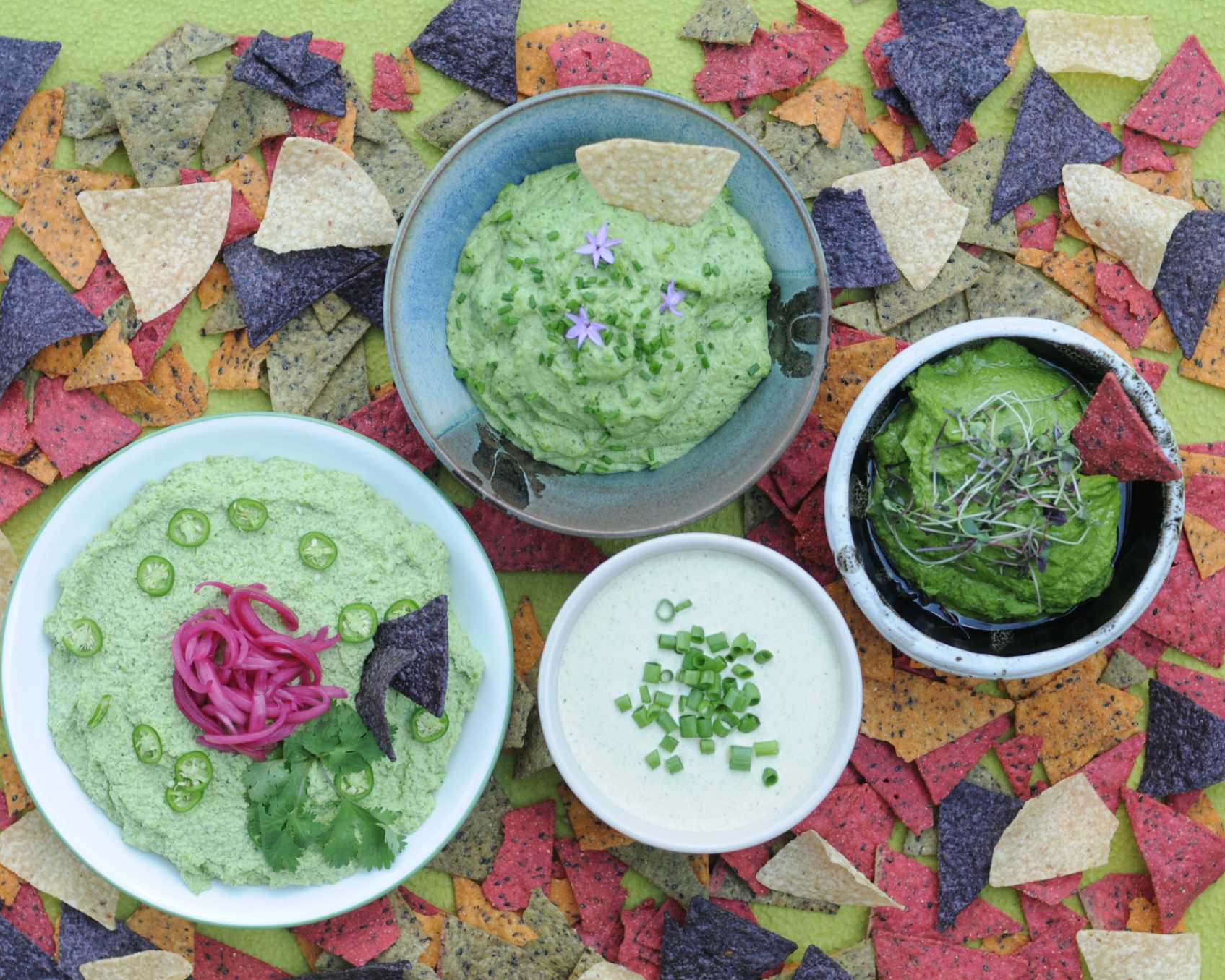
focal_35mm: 85
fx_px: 3082
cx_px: 601
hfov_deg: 22.5
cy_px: 490
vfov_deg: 18.1
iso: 200
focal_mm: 50
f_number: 2.8
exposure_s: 1/400
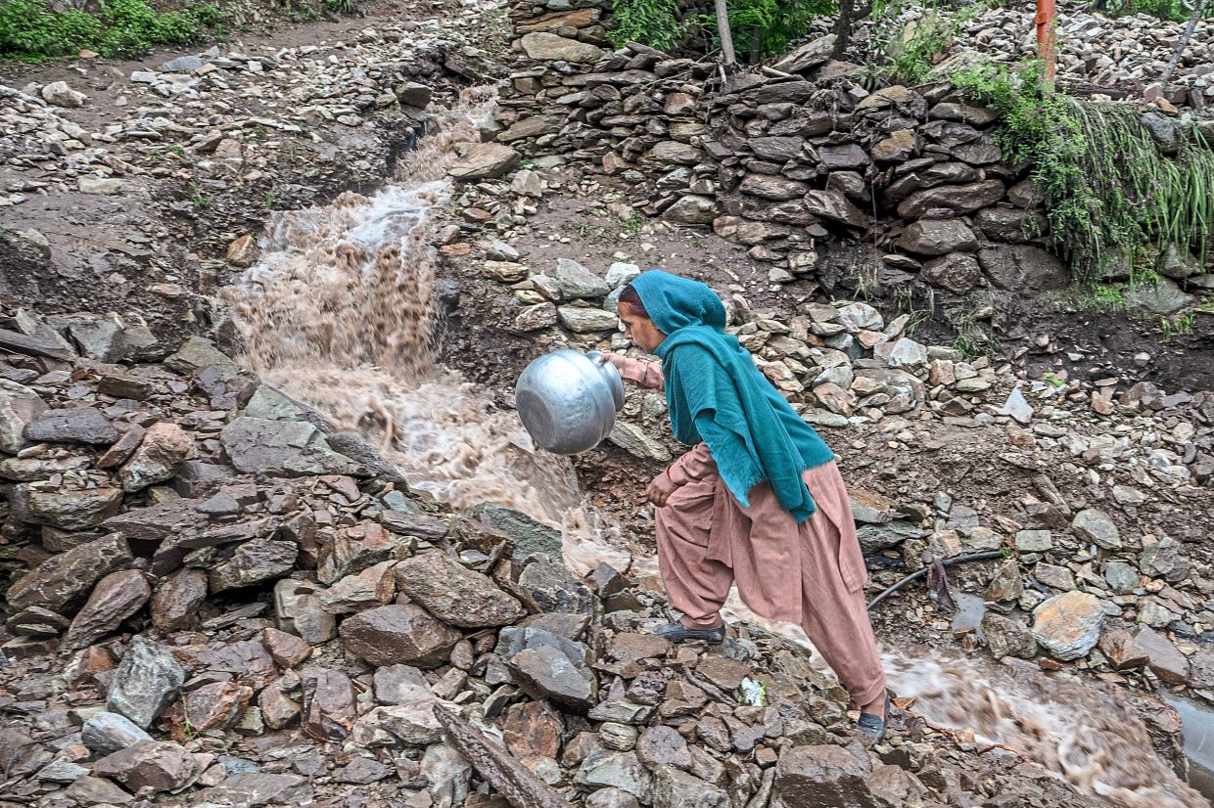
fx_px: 978
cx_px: 607
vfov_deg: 44.9
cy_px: 404
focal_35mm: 29
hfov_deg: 63.7
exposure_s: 1/125
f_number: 9
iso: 640
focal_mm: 29
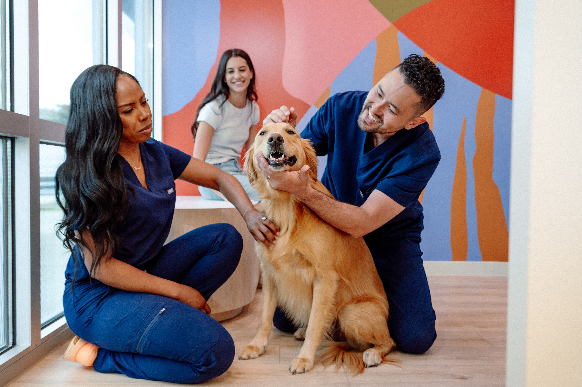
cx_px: 291
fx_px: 517
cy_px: 194
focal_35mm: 32
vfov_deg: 41.1
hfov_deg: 58.7
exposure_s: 1/160
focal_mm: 32
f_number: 4
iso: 800
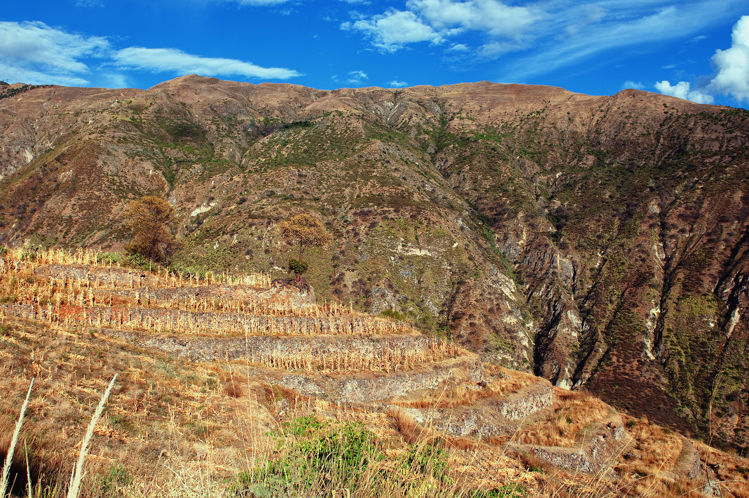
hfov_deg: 53.2
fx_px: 748
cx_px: 374
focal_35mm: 36
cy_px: 249
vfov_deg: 36.8
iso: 200
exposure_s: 1/640
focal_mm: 24
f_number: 6.3
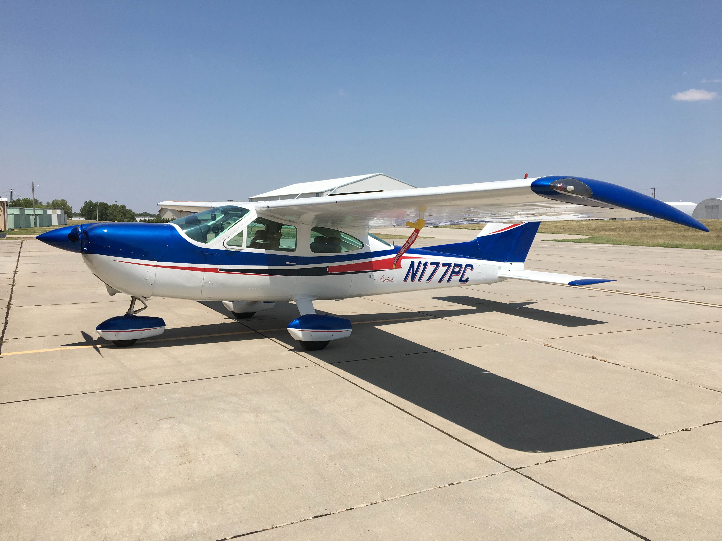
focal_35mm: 29
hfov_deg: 61.7
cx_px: 361
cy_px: 270
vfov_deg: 48.2
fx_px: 605
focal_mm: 4.15
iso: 25
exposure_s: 1/2404
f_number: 2.2
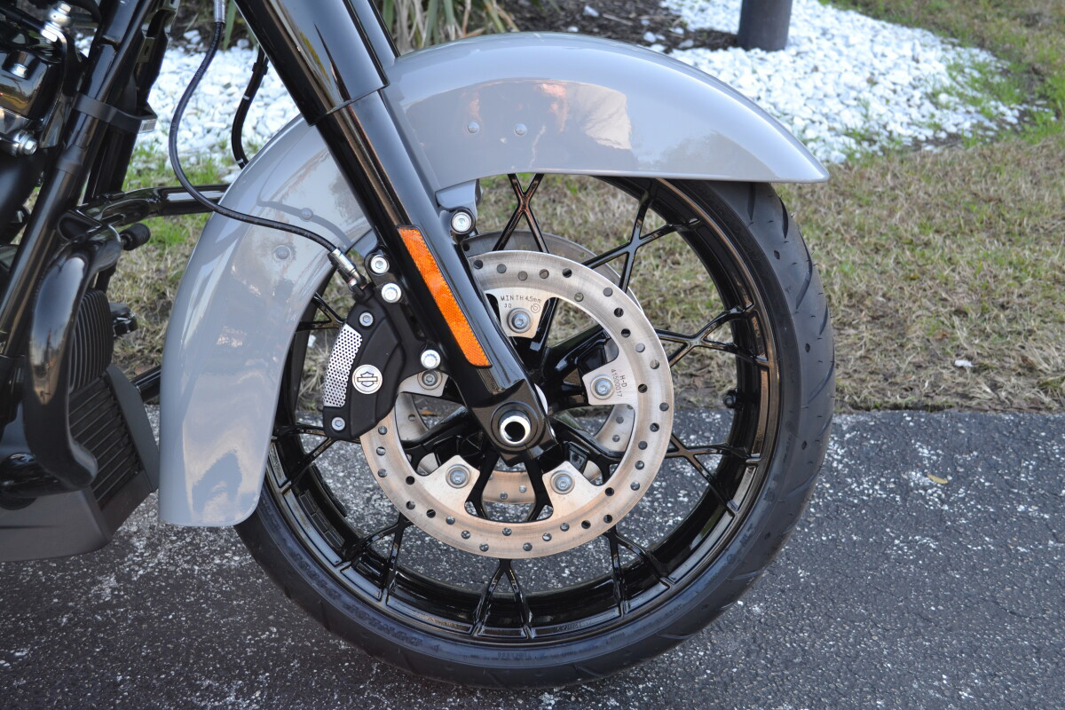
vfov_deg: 30.8
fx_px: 1287
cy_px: 355
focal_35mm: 44
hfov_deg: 45.0
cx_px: 532
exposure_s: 1/125
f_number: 5.6
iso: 280
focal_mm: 29
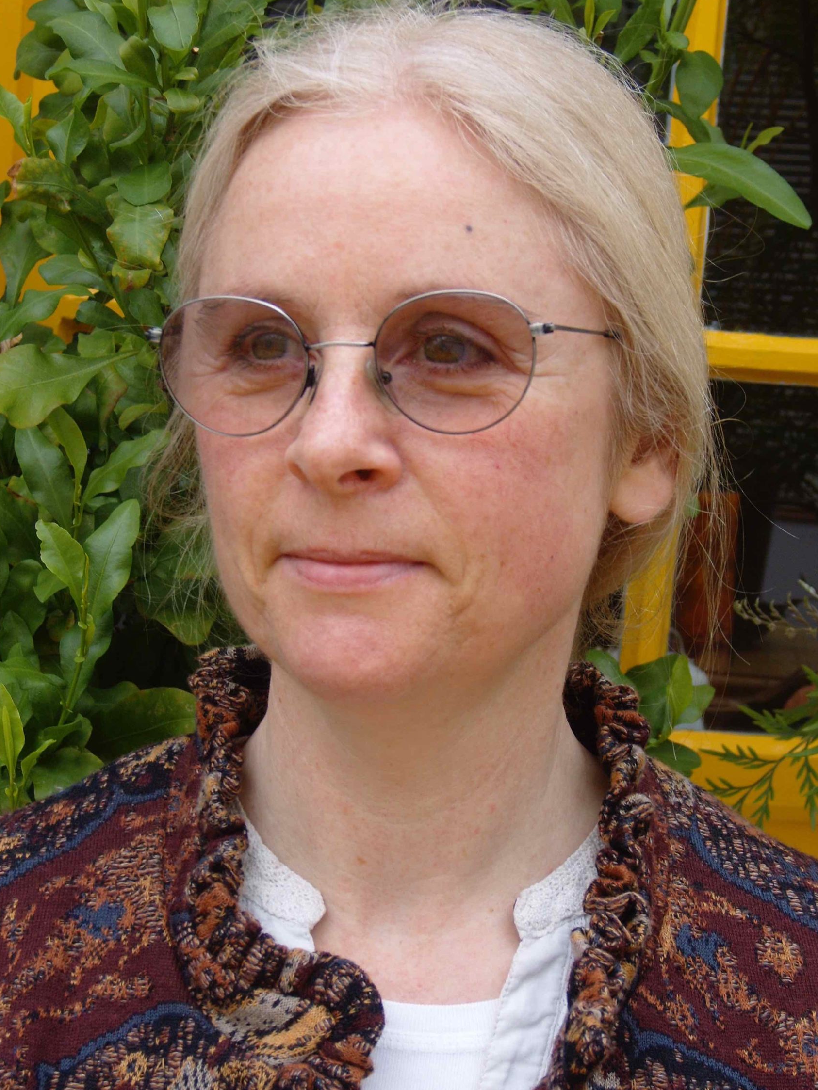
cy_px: 541
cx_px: 376
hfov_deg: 18.0
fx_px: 2584
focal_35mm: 82
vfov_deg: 23.8
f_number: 4.1
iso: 80
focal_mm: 15
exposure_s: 1/90
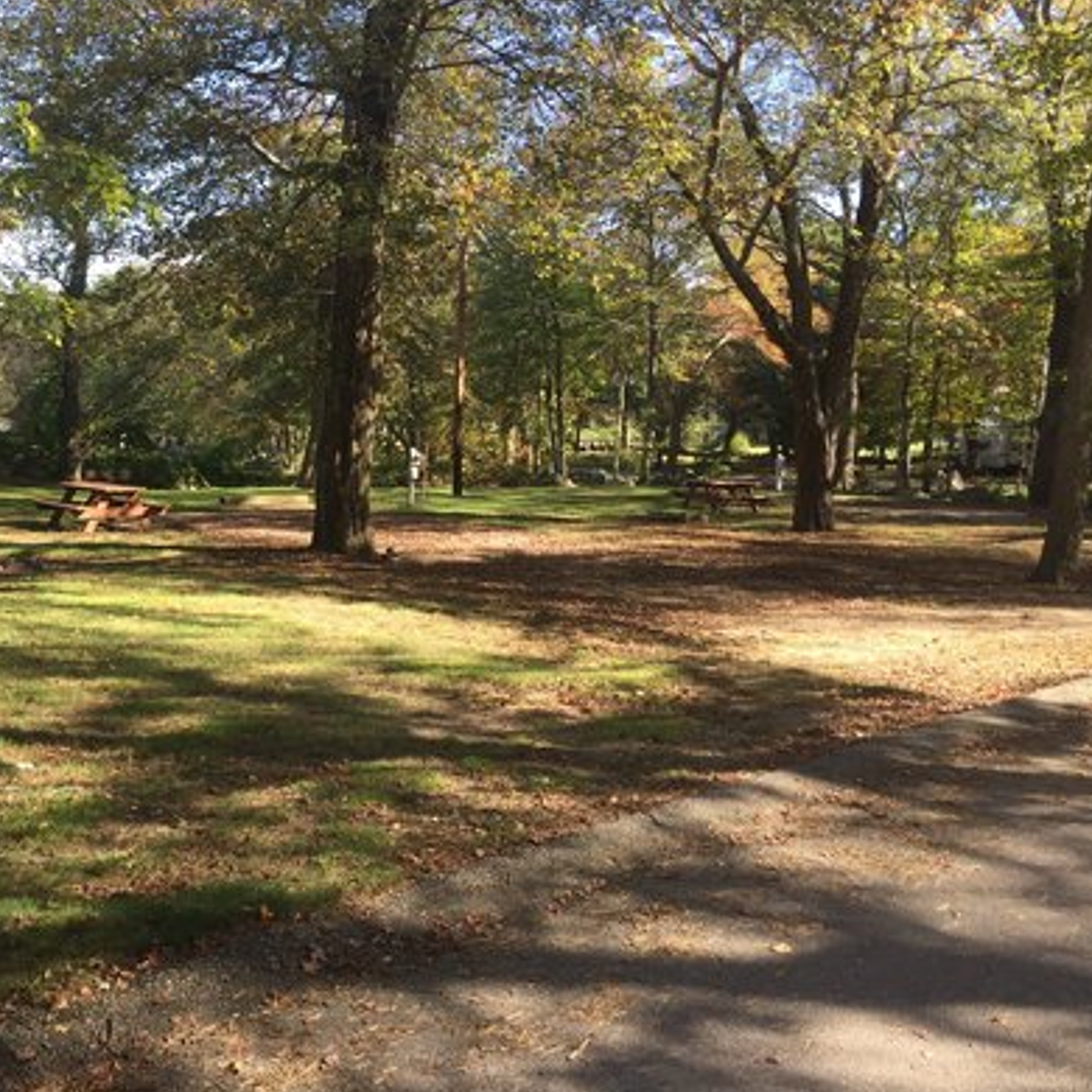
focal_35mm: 35
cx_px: 424
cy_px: 554
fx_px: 1249
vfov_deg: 47.2
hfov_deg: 46.9
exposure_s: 1/267
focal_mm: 4.15
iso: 32
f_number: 2.2
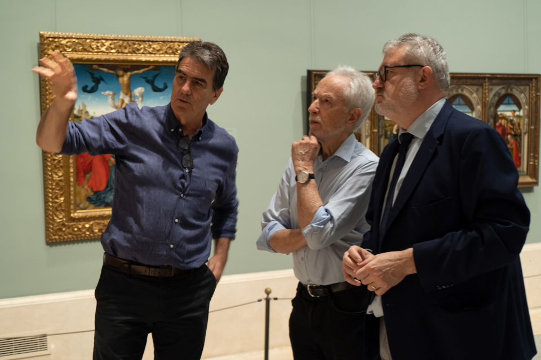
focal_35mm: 50
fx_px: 751
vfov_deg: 27.0
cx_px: 270
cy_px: 180
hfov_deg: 39.6
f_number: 4.5
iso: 2000
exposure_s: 1/25
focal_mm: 50
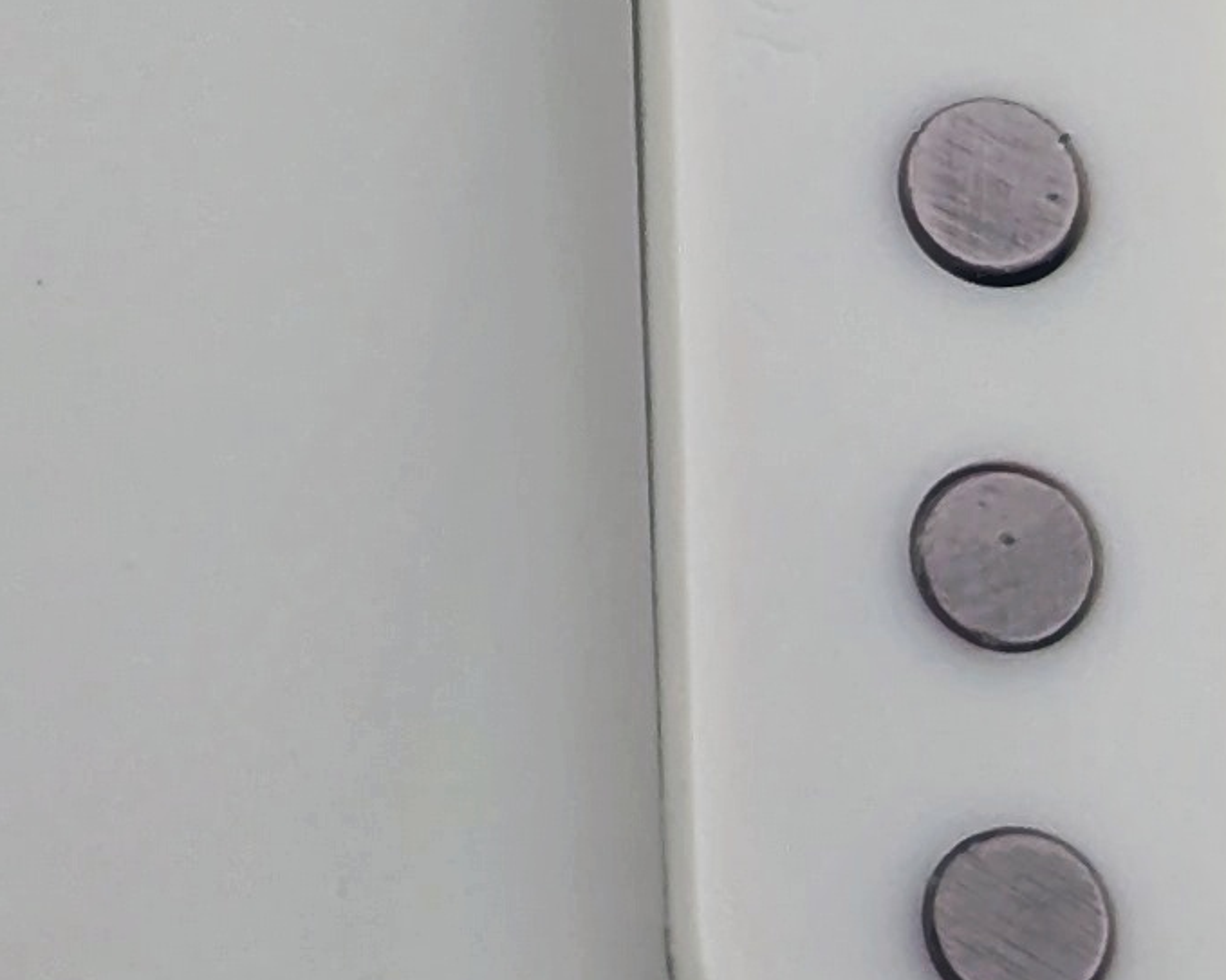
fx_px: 10231
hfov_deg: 6.7
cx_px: -1087
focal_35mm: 282
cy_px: -69
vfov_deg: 5.5
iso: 70
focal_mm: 6.81
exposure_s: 1/276
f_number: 1.85
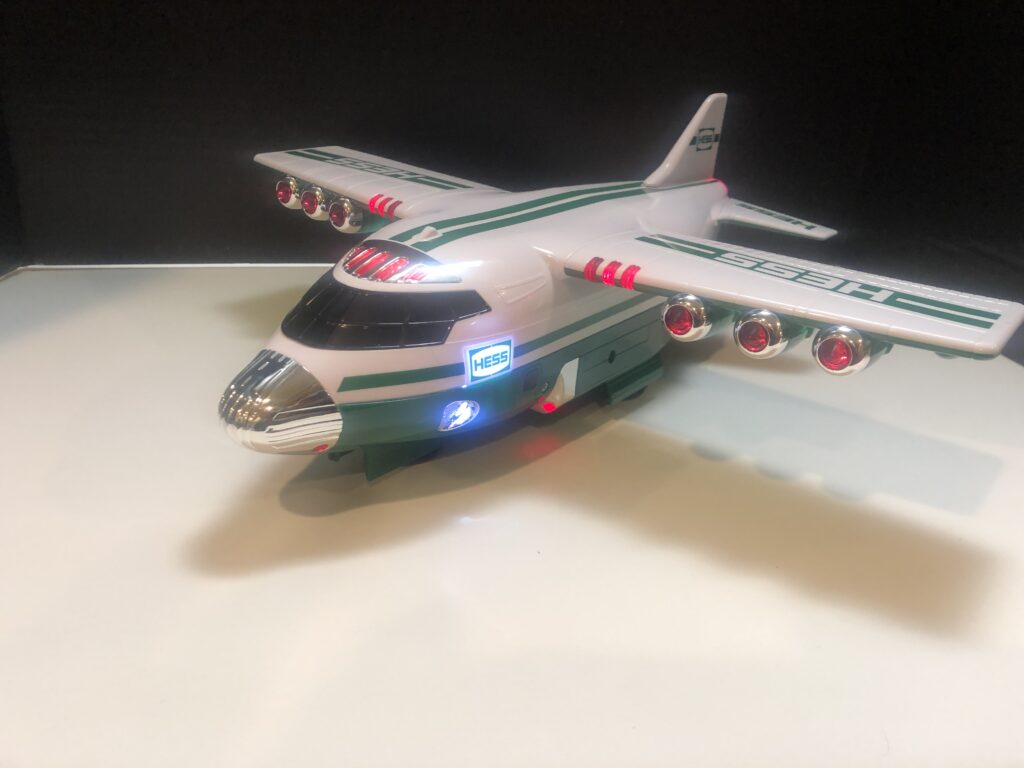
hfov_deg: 63.4
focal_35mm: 28
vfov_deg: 49.7
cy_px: 384
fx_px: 828
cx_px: 512
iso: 40
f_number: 1.8
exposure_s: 1/30
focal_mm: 4
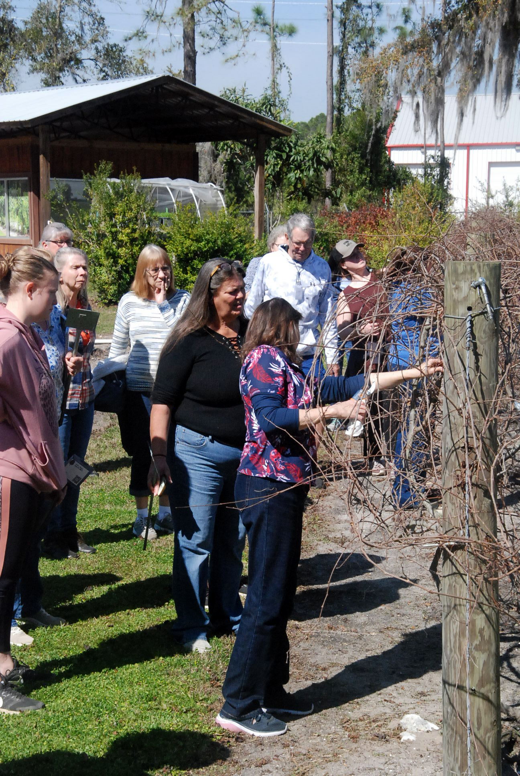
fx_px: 1620
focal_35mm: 75
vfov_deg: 27.0
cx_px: 260
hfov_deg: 18.2
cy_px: 388
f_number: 14
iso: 1600
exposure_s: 1/800
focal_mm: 50
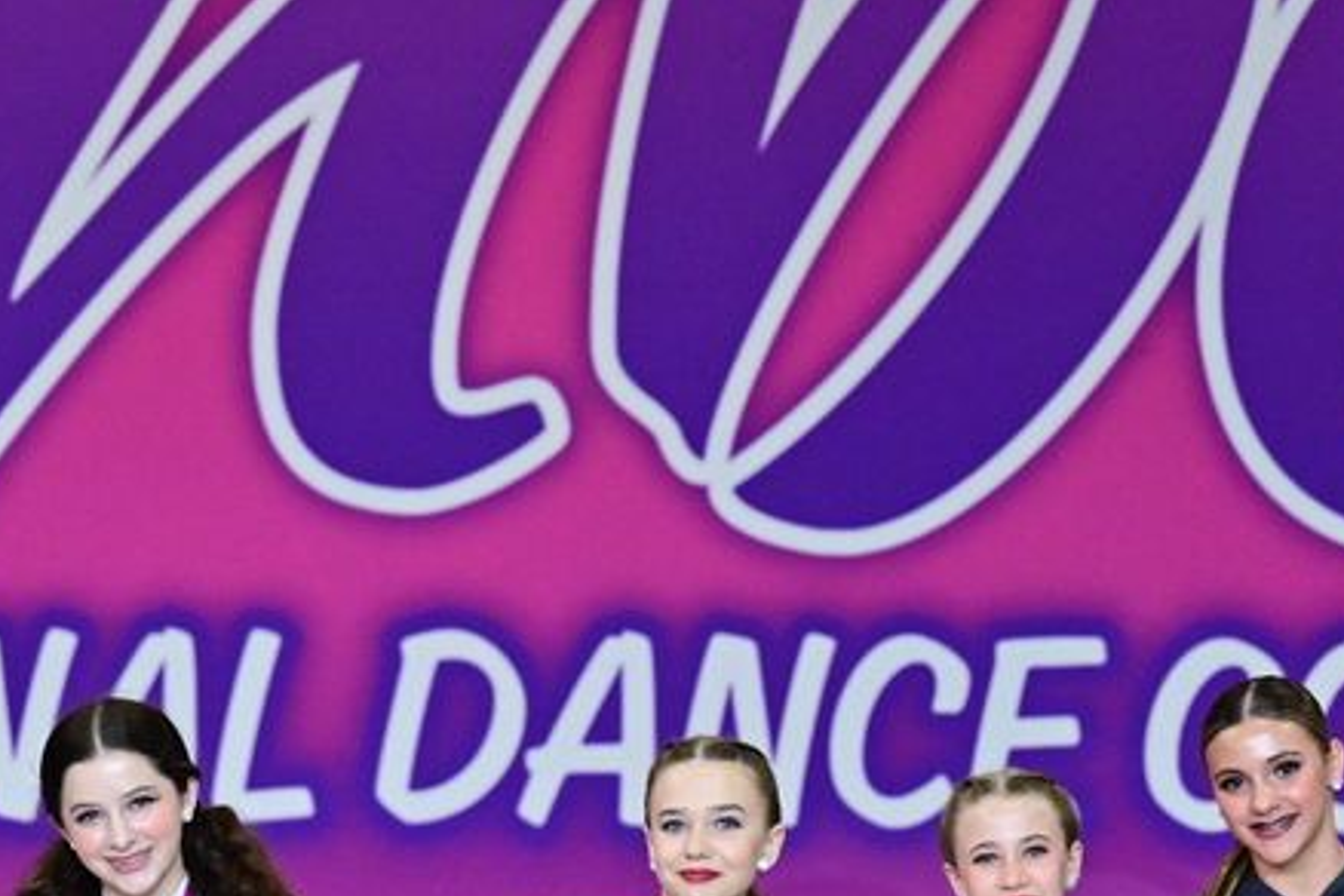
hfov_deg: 5.0
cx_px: 497
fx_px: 15343
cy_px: 939
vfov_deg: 3.3
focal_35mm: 411
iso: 2500
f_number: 2.8
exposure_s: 1/800
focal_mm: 120
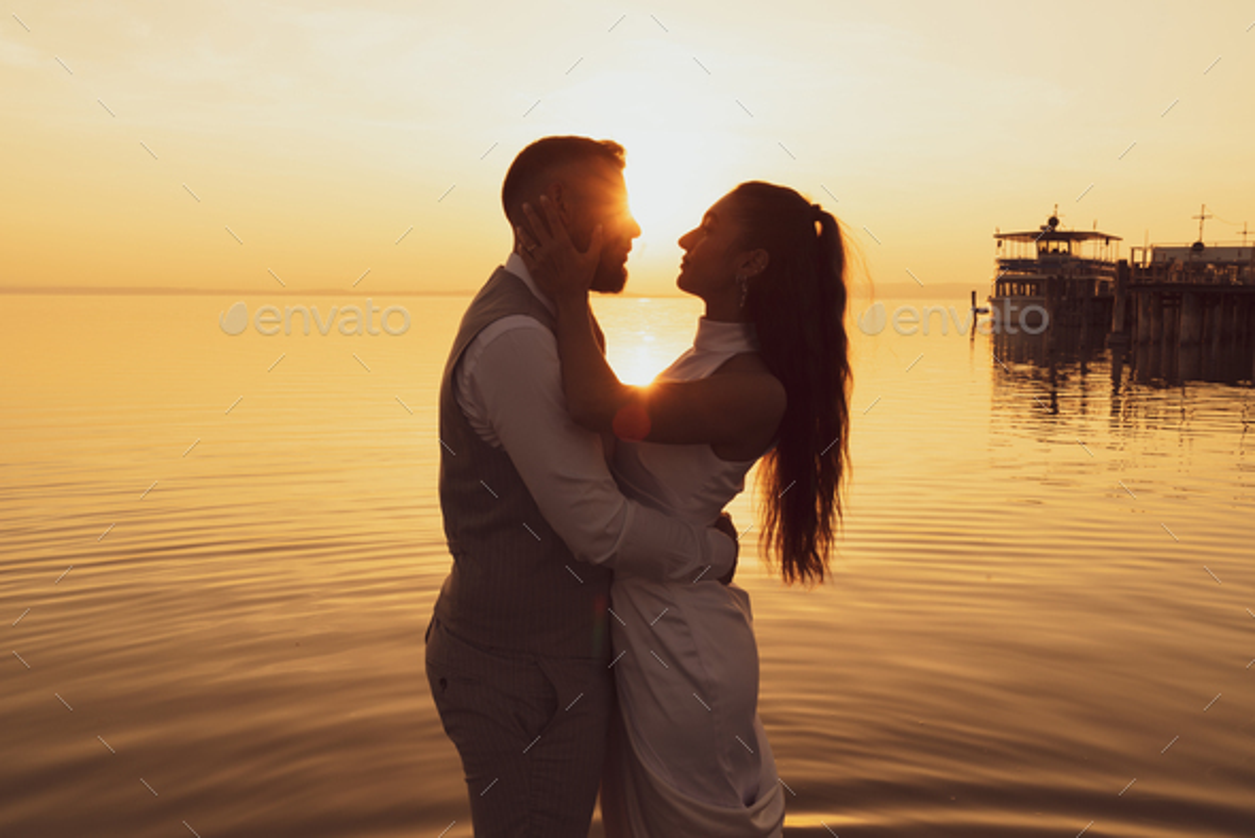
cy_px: 419
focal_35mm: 35
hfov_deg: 54.4
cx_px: 628
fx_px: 1221
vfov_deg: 37.9
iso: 160
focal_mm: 35
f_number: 16
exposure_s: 1/50
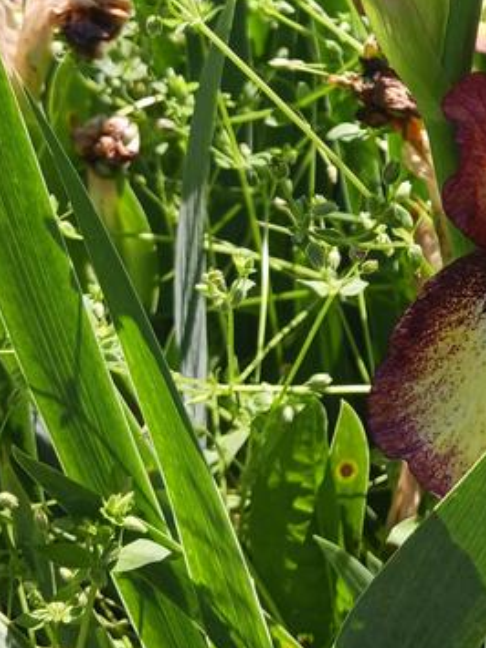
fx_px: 1424
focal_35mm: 76
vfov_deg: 24.5
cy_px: 2
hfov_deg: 18.6
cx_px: 546
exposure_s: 1/139
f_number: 1.8
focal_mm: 4
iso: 20
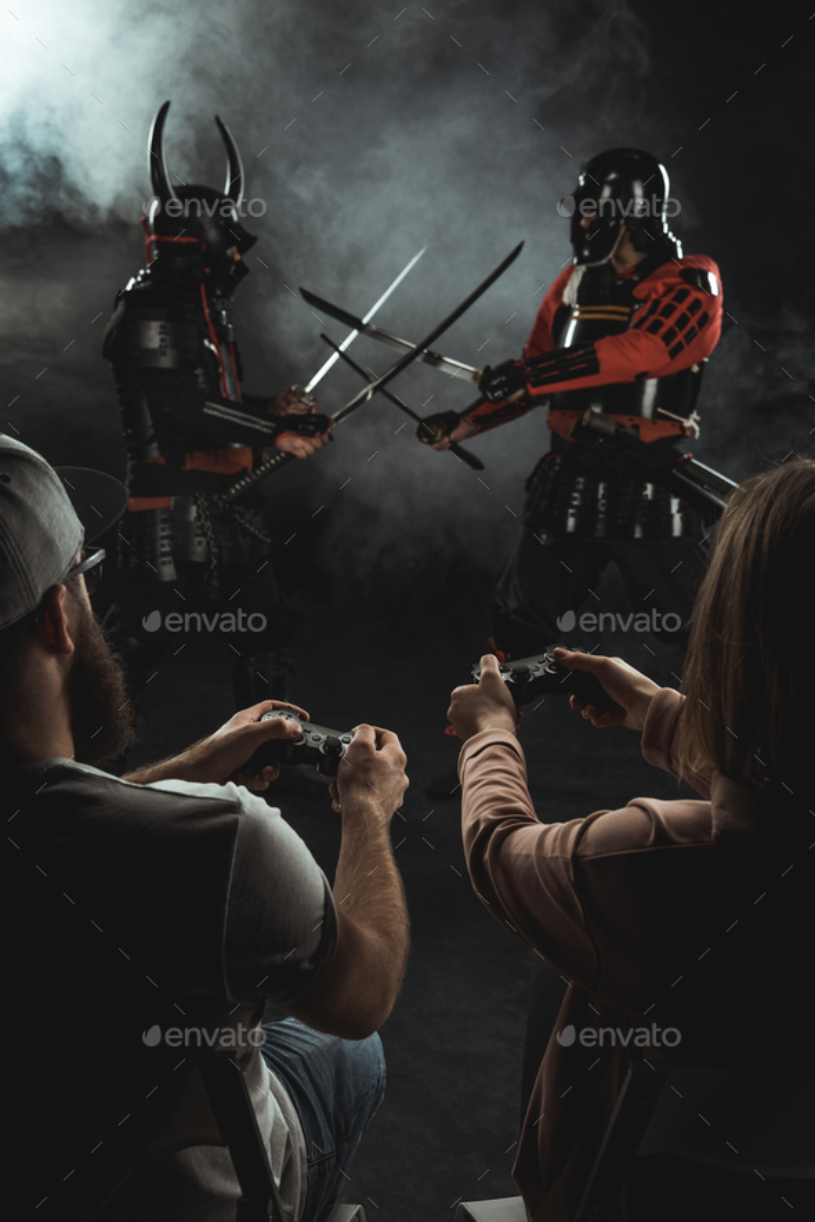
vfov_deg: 36.2
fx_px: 1866
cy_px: 611
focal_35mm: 55
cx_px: 408
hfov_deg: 24.6
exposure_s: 1/160
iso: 200
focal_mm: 55
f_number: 8
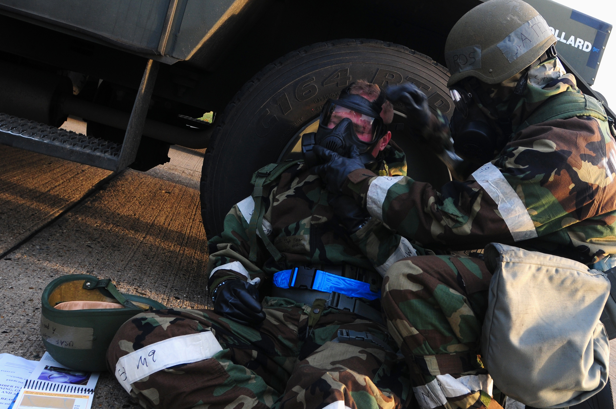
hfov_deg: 81.3
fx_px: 359
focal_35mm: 21
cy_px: 204
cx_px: 308
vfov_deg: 59.4
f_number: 4.5
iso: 250
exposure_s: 1/100
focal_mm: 14
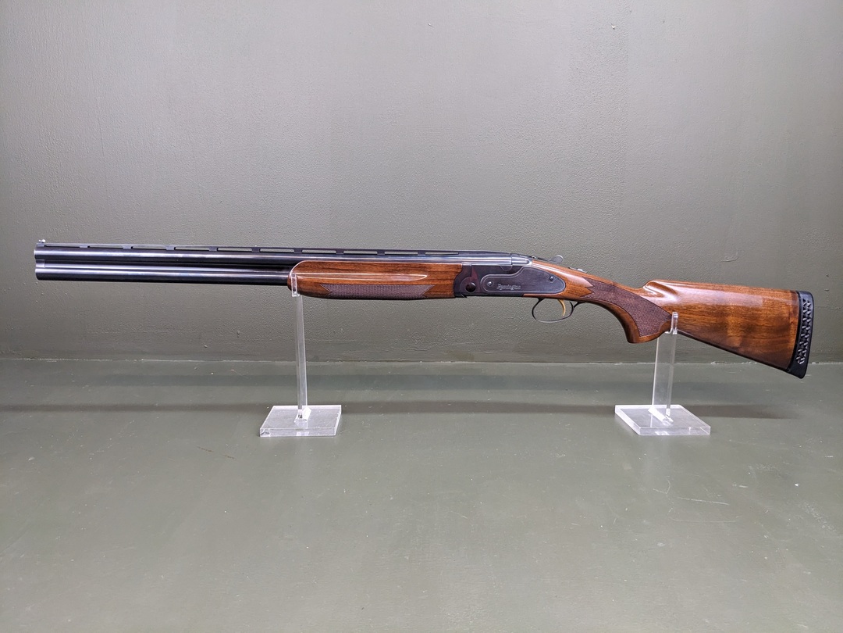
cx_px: 422
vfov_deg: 51.4
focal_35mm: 27
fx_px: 658
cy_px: 316
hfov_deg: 65.3
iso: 247
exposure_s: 1/50.6
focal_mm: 4.38
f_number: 1.73
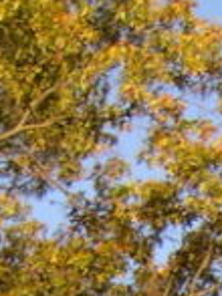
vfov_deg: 6.9
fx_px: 2269
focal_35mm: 265
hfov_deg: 5.3
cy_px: 817
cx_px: 664
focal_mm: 8
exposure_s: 1/400
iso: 100
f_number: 2.8
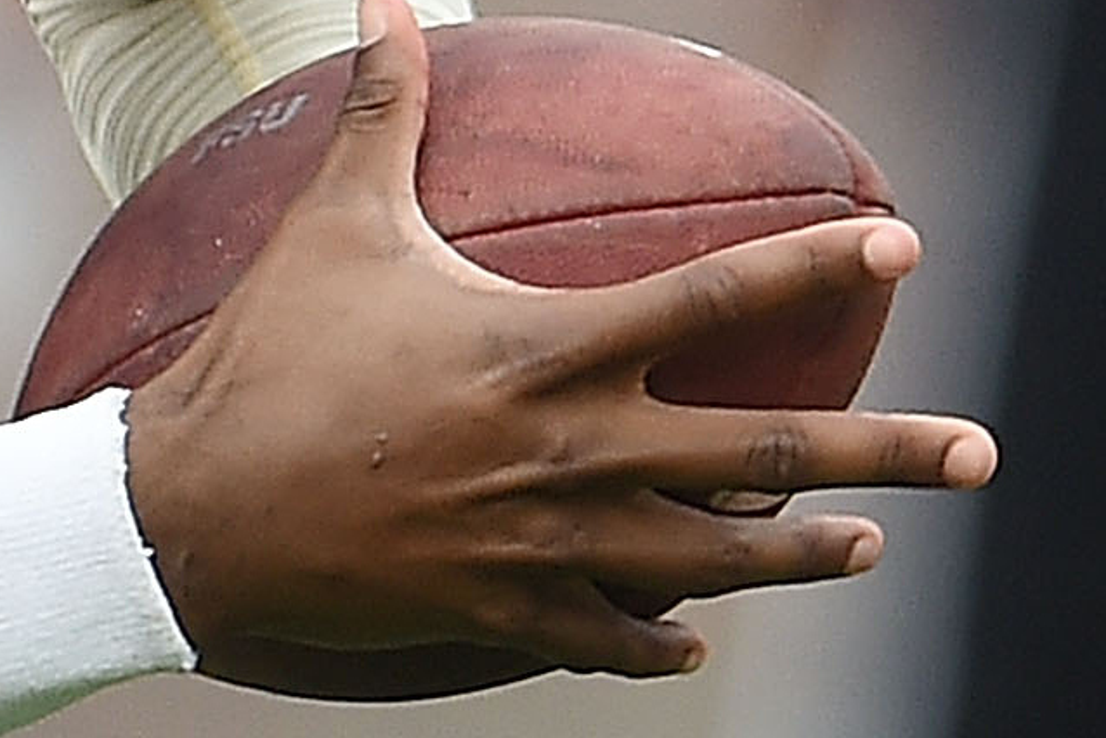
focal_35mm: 1876
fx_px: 57658
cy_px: -373
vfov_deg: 0.7
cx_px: 205
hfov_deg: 1.1
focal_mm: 400
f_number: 2.8
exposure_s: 1/2500
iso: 1000
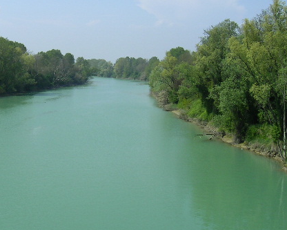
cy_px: 93
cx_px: 98
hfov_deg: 34.4
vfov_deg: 28.1
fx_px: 459
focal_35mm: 54
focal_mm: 5.6
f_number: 4.8
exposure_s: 1/529
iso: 50
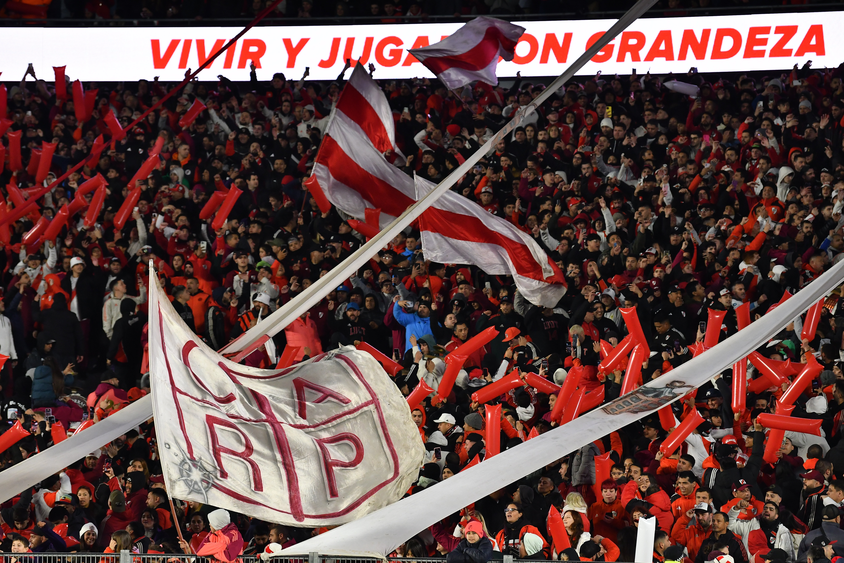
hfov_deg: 8.6
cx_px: 422
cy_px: 282
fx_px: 5626
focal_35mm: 240
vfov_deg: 5.7
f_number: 3.2
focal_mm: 160
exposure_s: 1/1000
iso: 1000
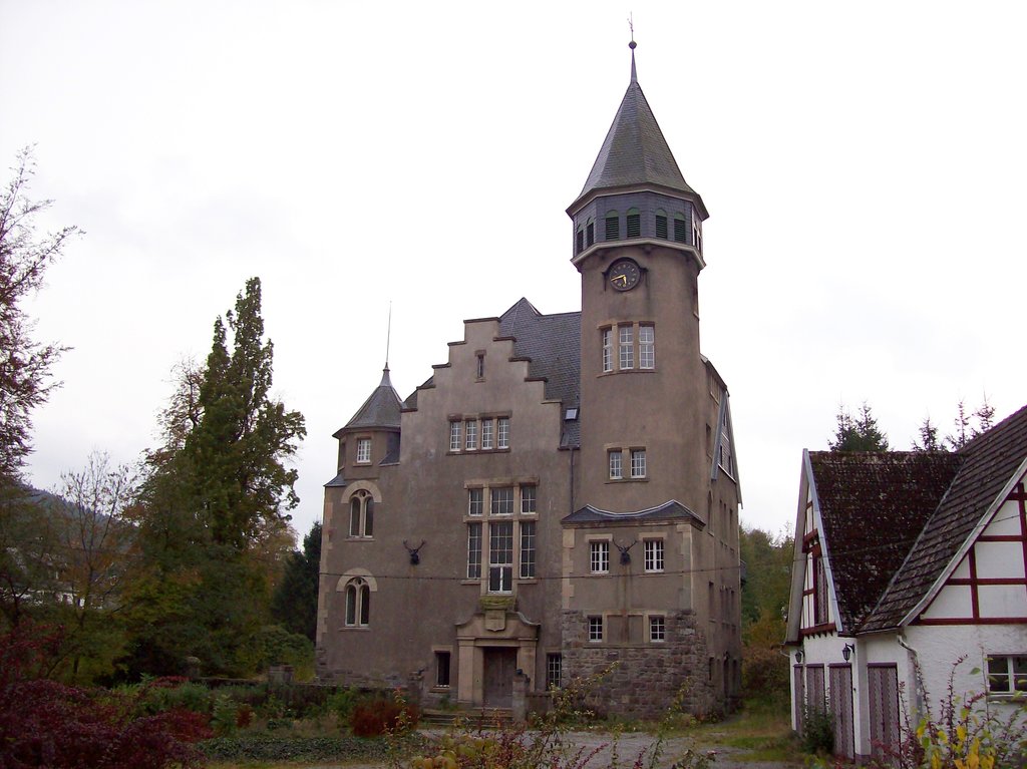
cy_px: 384
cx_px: 514
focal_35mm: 36
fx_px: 1068
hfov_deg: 51.4
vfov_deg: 39.6
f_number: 2.7
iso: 80
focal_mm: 6
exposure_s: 1/617
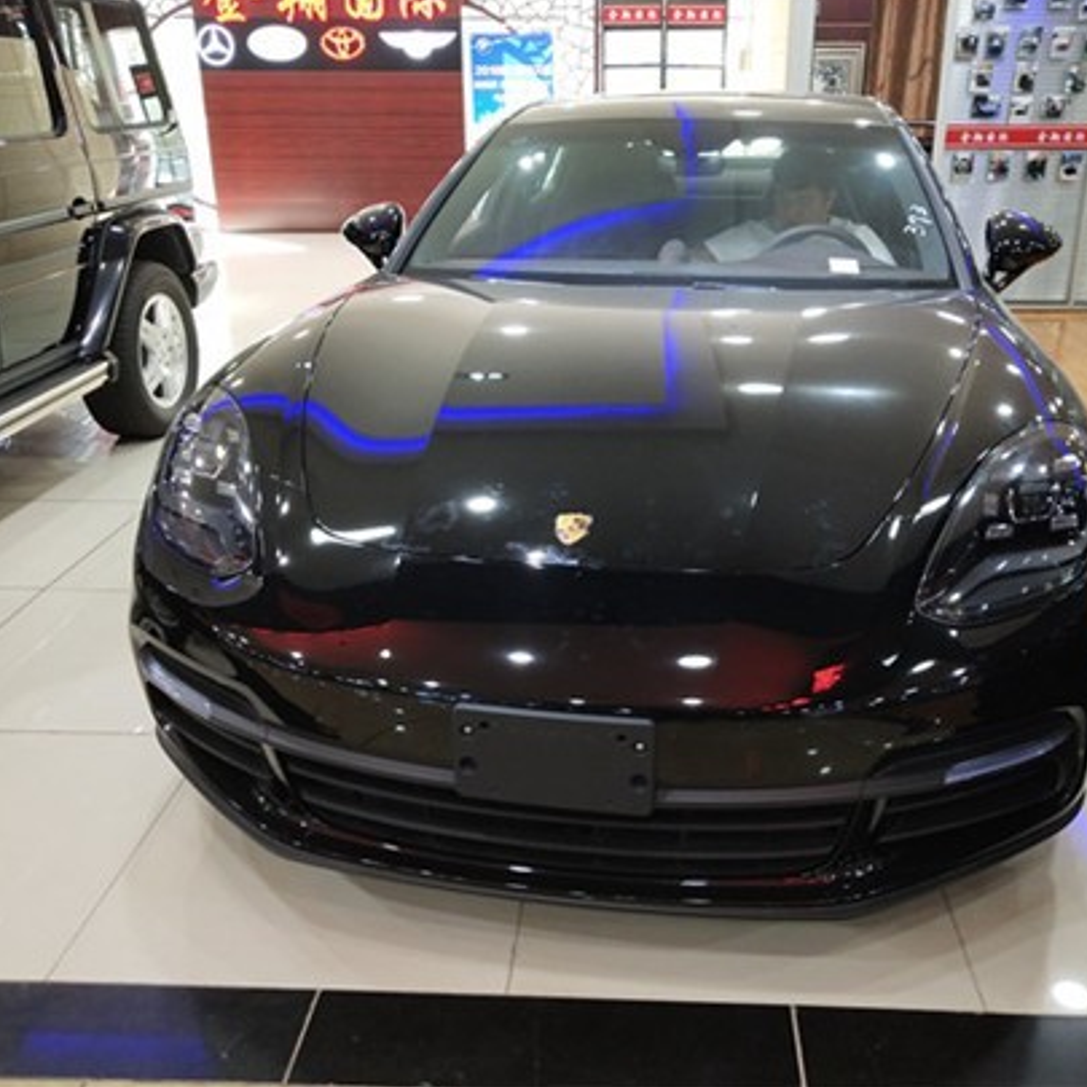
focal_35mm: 36
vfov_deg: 46.0
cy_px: 537
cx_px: 599
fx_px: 1279
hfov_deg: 46.0
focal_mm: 3.95
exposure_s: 1/50
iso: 263
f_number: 1.8
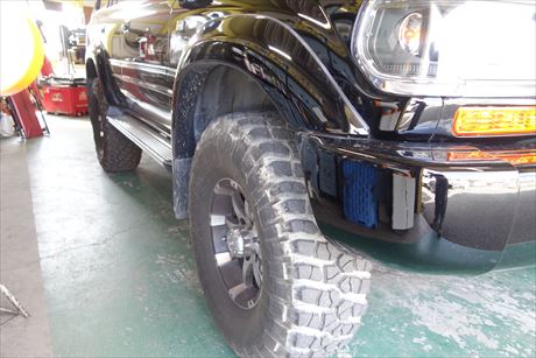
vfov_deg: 46.4
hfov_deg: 65.5
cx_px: 268
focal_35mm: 28
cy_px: 179
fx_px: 417
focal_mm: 10.4
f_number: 2.5
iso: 200
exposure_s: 1/30
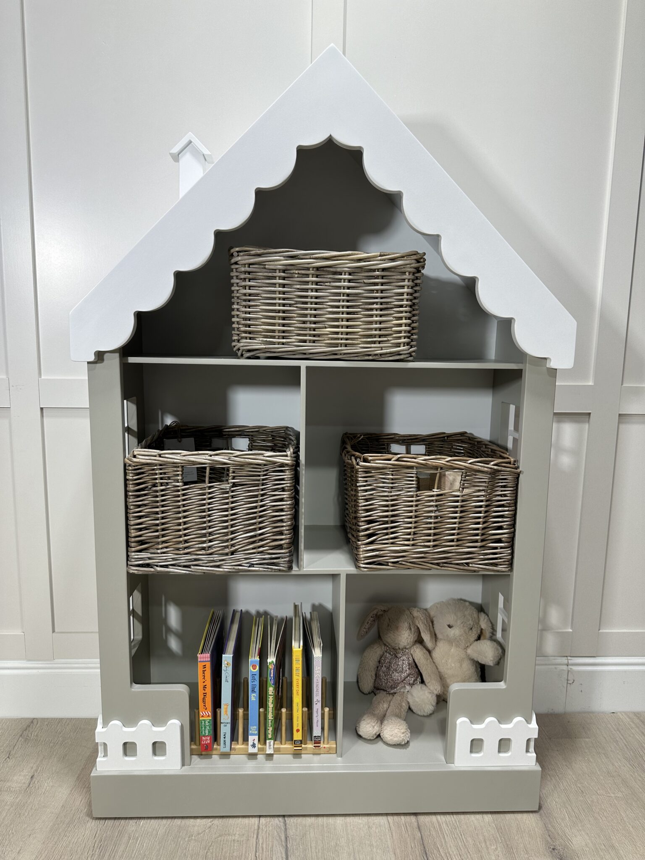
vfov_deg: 71.6
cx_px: 322
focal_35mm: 24
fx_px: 596
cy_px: 430
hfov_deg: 56.8
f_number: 1.78
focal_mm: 6.86
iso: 80
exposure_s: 1/541
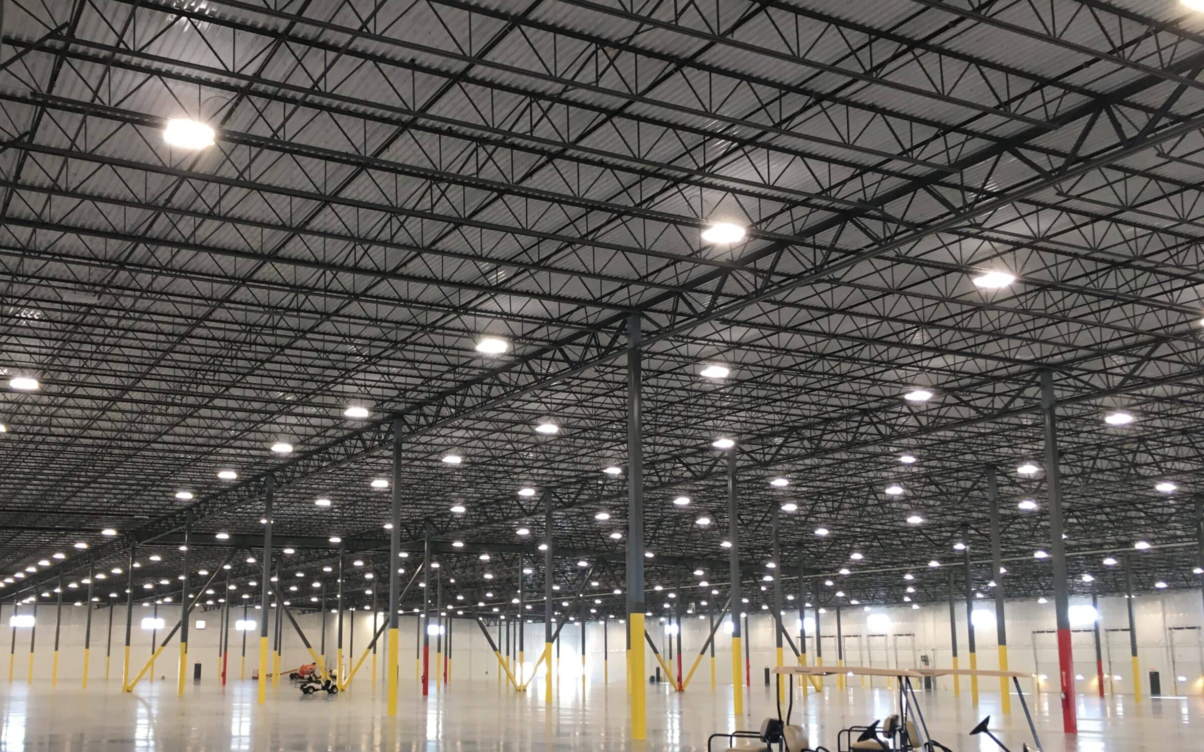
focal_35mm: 37
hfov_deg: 52.4
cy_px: 467
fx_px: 1214
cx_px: 481
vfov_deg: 34.3
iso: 80
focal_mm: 4.15
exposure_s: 1/30
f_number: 2.2
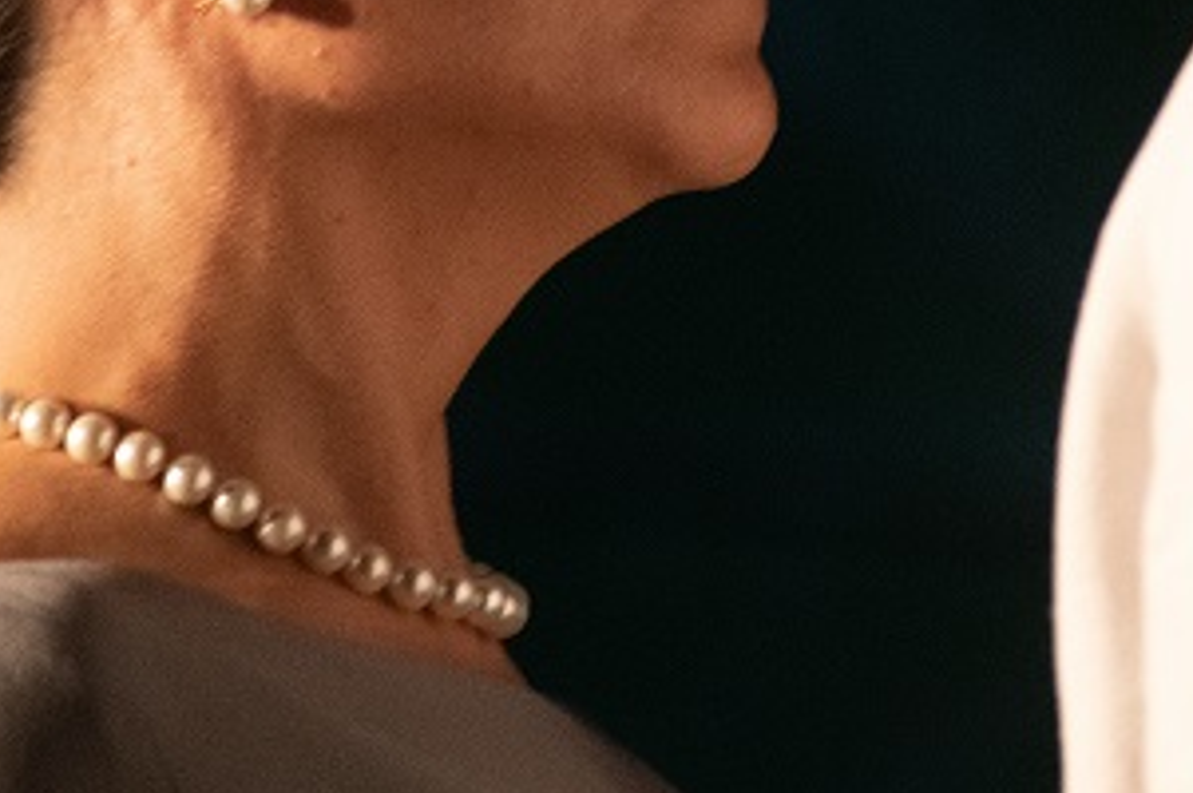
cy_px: -282
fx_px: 22013
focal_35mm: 665
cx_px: 840
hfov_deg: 3.1
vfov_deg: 2.1
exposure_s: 1/125
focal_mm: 200
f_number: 5
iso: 4000
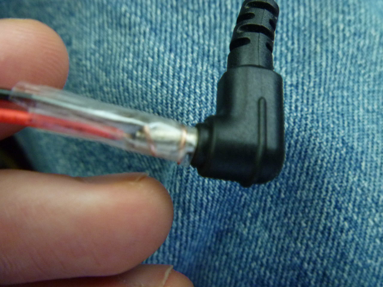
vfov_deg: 40.7
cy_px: 144
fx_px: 387
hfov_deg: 52.6
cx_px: 192
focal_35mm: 35
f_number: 3.5
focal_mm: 6.3
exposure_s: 1/8
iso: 400
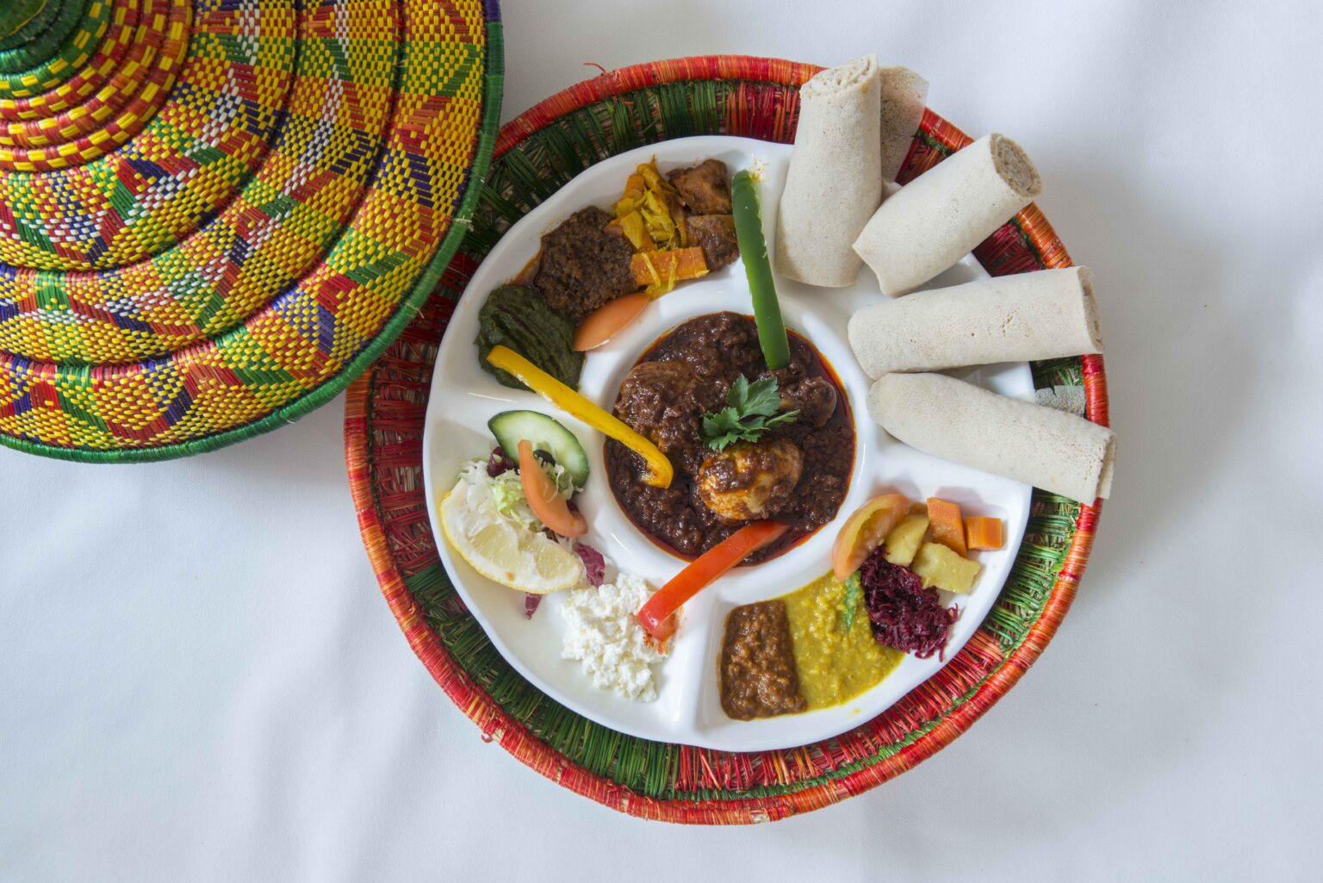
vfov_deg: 30.5
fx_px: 1617
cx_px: 662
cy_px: 442
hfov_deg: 44.5
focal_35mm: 44
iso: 100
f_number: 11
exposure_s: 3
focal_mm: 44
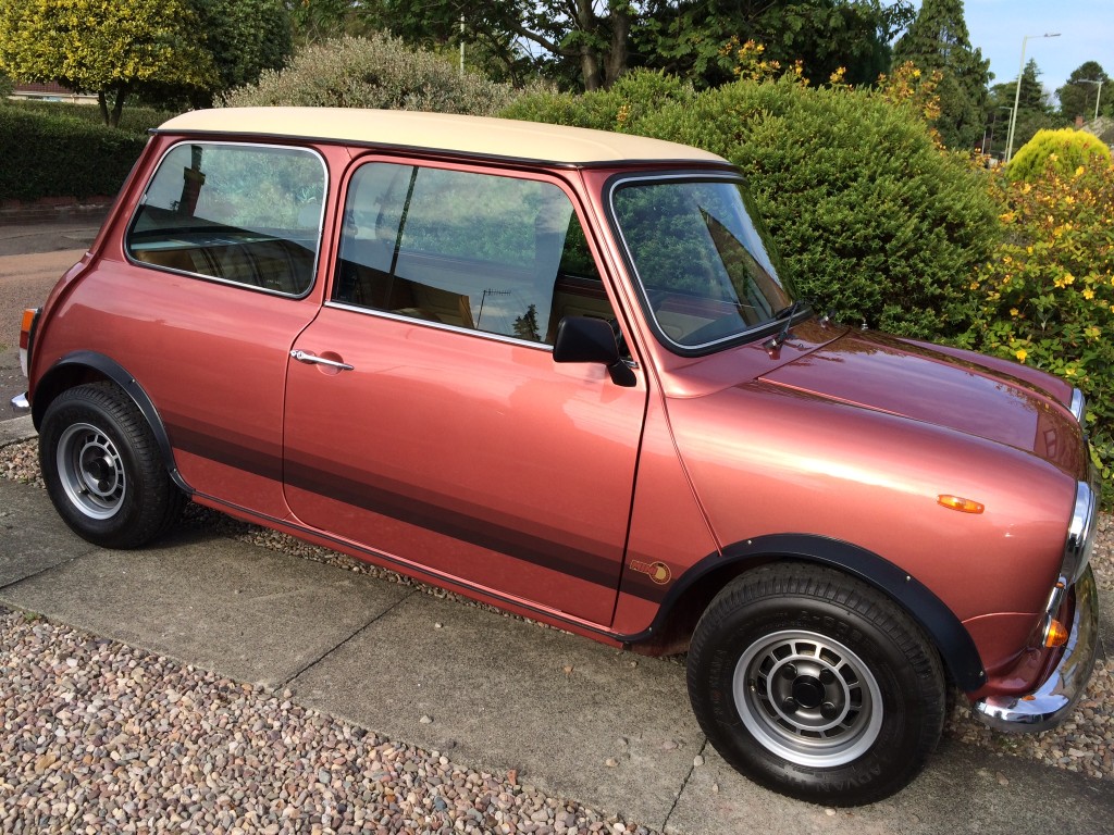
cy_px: 418
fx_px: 965
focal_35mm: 30
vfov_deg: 46.8
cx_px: 557
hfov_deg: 60.0
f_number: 2.2
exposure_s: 1/954
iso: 32
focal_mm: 4.12
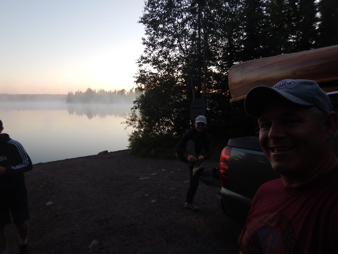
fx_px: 234
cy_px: 127
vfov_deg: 56.8
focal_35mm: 24
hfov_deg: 71.6
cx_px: 169
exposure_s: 1/80
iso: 125
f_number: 2.8
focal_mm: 4.3
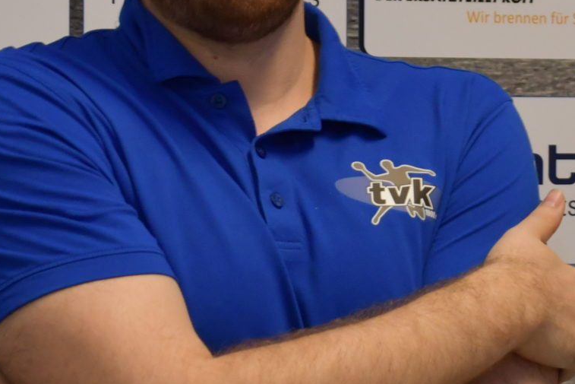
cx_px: 700
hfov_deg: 7.2
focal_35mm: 284
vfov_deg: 4.8
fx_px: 4537
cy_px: 56
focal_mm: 56
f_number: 5
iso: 720
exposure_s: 1/60
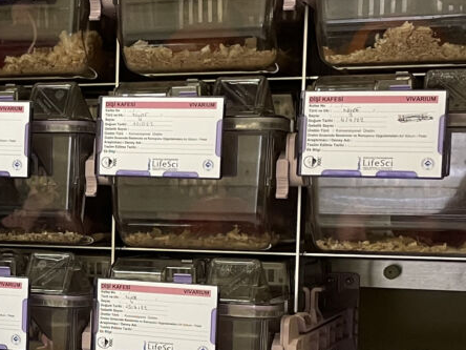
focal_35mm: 90
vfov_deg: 16.3
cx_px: 4
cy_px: 298
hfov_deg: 21.1
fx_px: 1212
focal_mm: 4.2
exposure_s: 1/50
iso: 100
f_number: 1.6
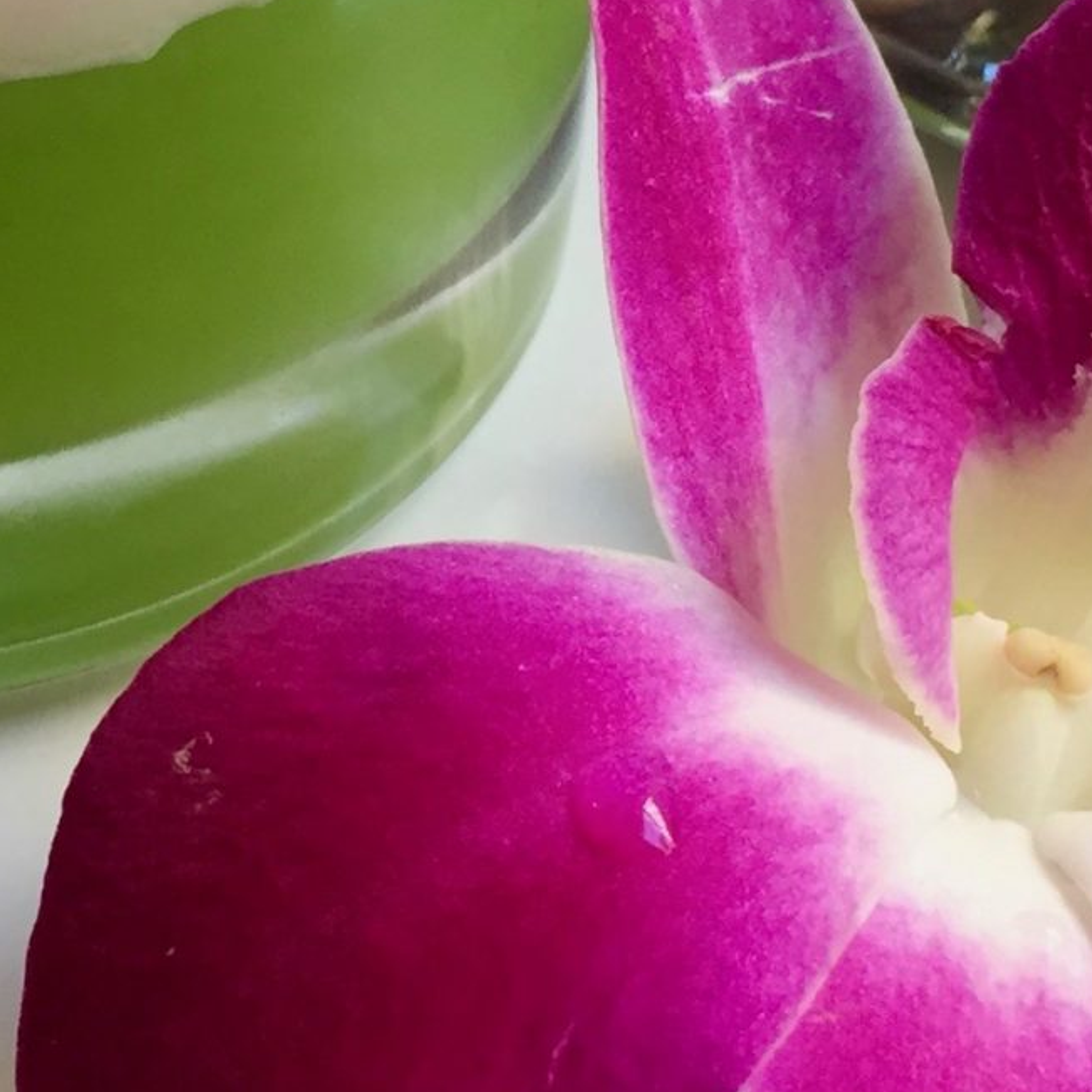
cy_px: 274
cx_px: 225
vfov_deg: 17.1
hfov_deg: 17.1
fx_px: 3605
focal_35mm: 101
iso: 32
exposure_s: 1/33
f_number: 2.2
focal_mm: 4.15
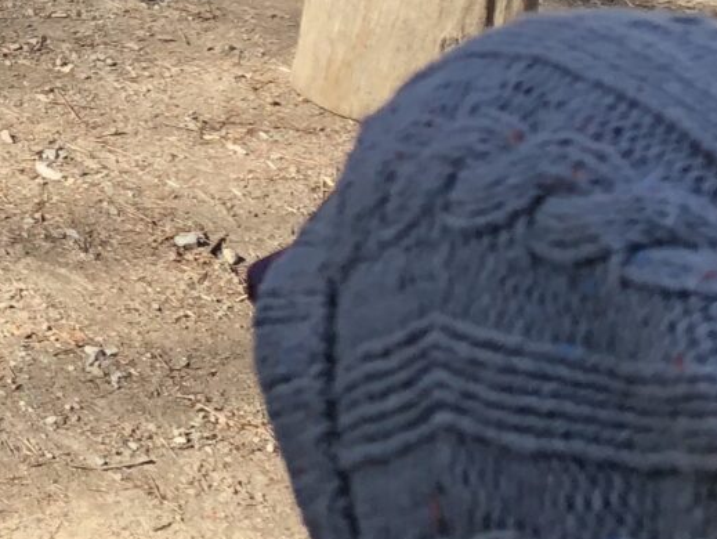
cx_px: -931
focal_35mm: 138
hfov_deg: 11.9
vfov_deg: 9.6
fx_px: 2860
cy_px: -734
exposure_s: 1/228
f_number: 1.8
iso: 20
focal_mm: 3.99
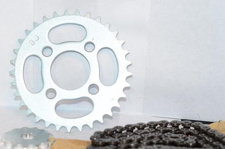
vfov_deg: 13.3
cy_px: 96
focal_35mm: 102
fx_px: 636
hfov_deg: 20.1
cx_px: 106
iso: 100
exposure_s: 1/60
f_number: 2.8
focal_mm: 50
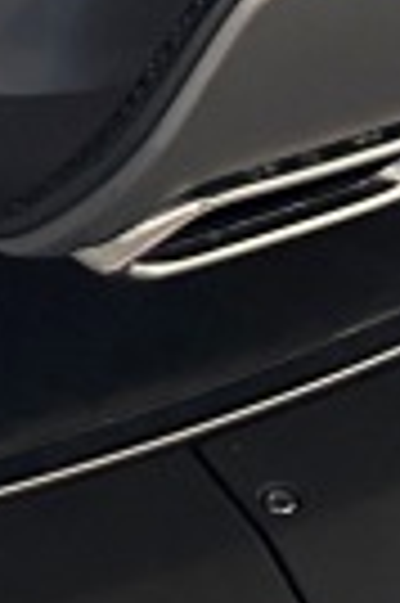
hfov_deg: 7.1
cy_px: -1066
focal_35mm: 191
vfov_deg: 9.1
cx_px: -175
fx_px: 3191
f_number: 1.78
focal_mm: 6.86
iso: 640
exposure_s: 1/60
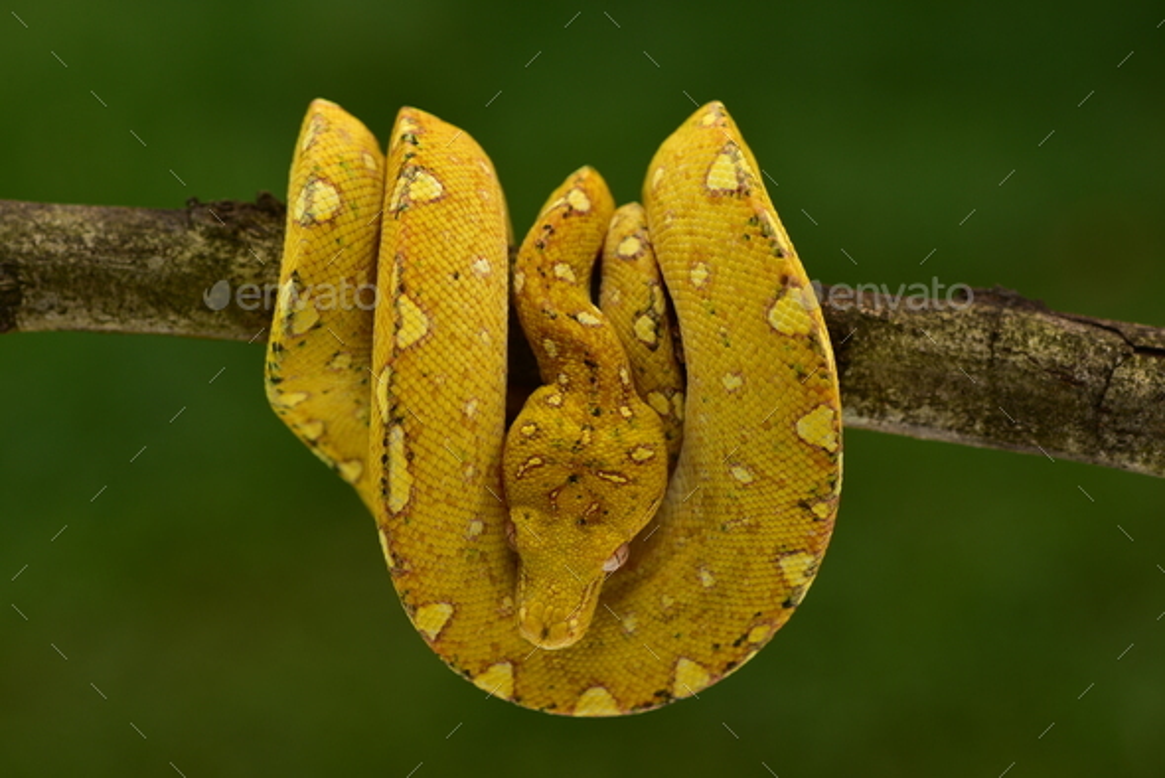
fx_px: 3399
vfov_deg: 13.1
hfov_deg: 19.4
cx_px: 582
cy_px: 389
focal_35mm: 105
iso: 100
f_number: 9
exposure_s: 1/100
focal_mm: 105
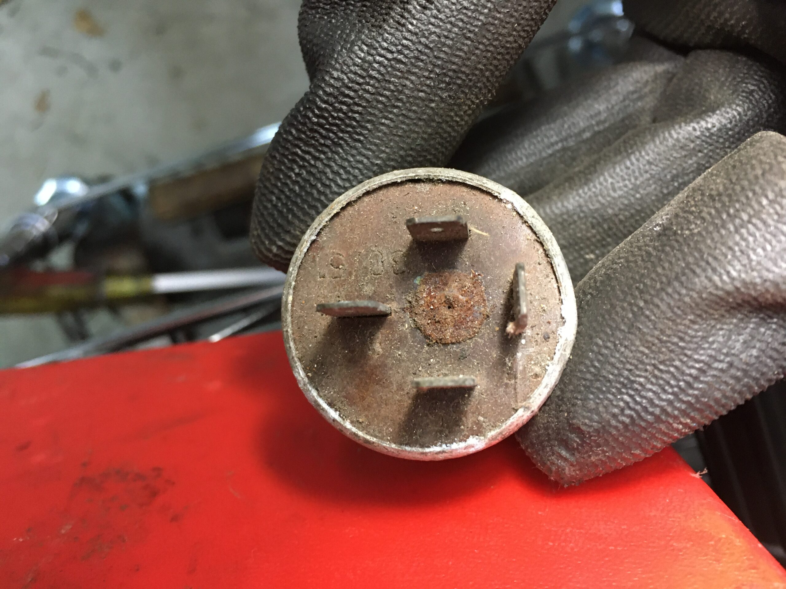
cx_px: 393
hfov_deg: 61.7
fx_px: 658
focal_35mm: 29
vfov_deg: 48.2
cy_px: 294
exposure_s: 1/24
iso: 200
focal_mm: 4.15
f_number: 2.2
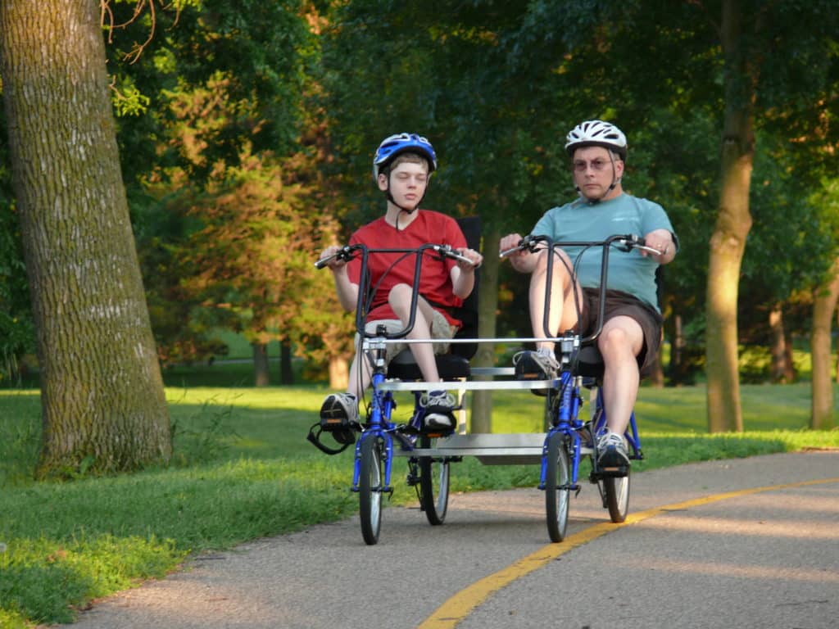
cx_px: 420
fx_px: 6980
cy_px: 314
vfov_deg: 5.2
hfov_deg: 6.9
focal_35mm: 288
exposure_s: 1/125
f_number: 3.6
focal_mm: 60.8
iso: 100
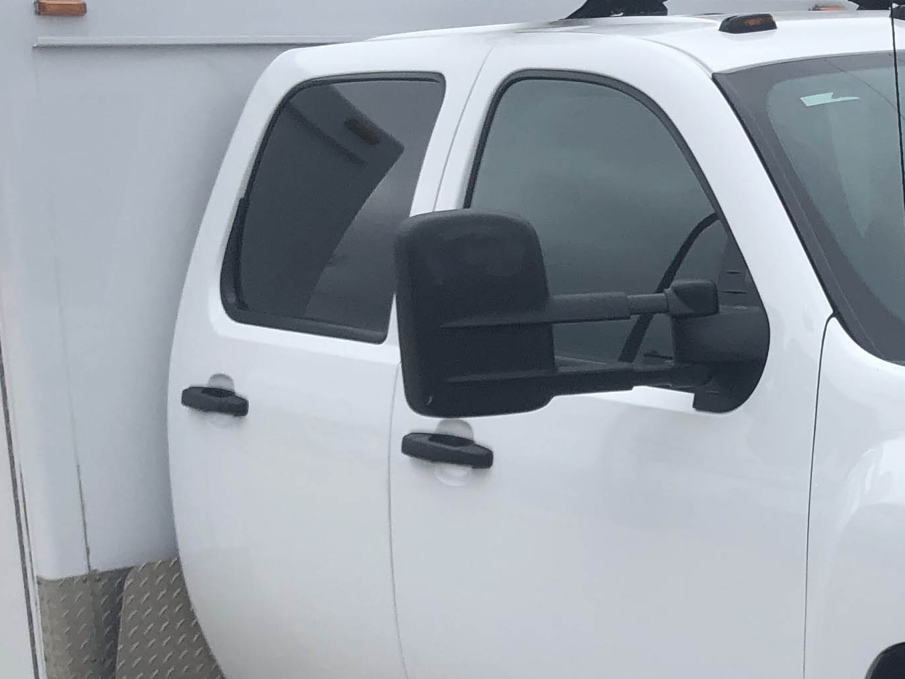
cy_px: 545
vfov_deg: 17.6
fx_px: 2170
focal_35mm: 83
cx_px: 945
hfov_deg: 22.5
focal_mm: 3.99
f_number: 1.8
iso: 20
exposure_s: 1/1715
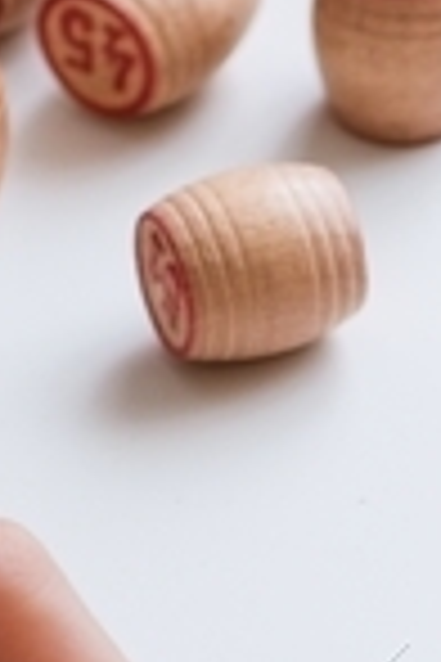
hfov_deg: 2.7
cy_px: 894
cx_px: 774
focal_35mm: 507
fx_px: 9315
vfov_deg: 4.1
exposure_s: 1/45
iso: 250
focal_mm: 56
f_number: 2.8
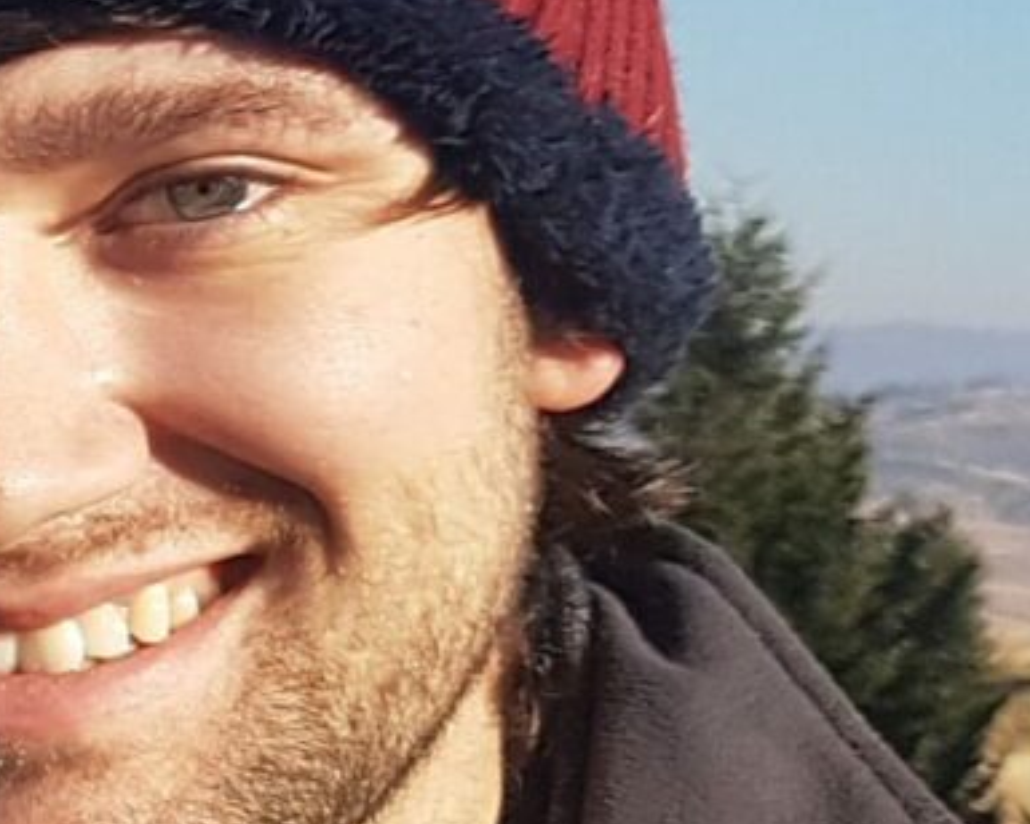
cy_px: 843
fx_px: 4115
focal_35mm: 135
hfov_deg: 11.3
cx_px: -1621
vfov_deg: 11.3
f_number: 1.7
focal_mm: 4.2
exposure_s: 1/1708
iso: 40
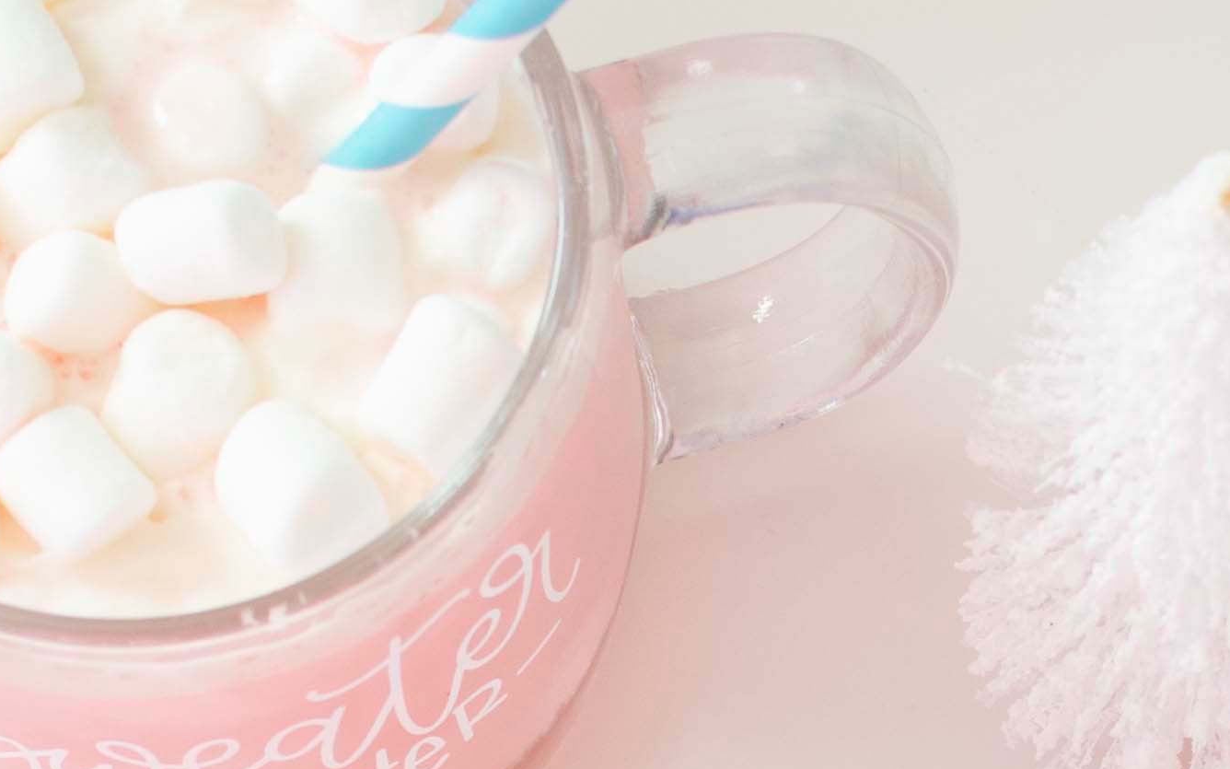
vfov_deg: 5.4
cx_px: 1243
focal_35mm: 240
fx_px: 8055
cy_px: 1436
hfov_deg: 8.7
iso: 200
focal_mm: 35
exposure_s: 1/50
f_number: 4
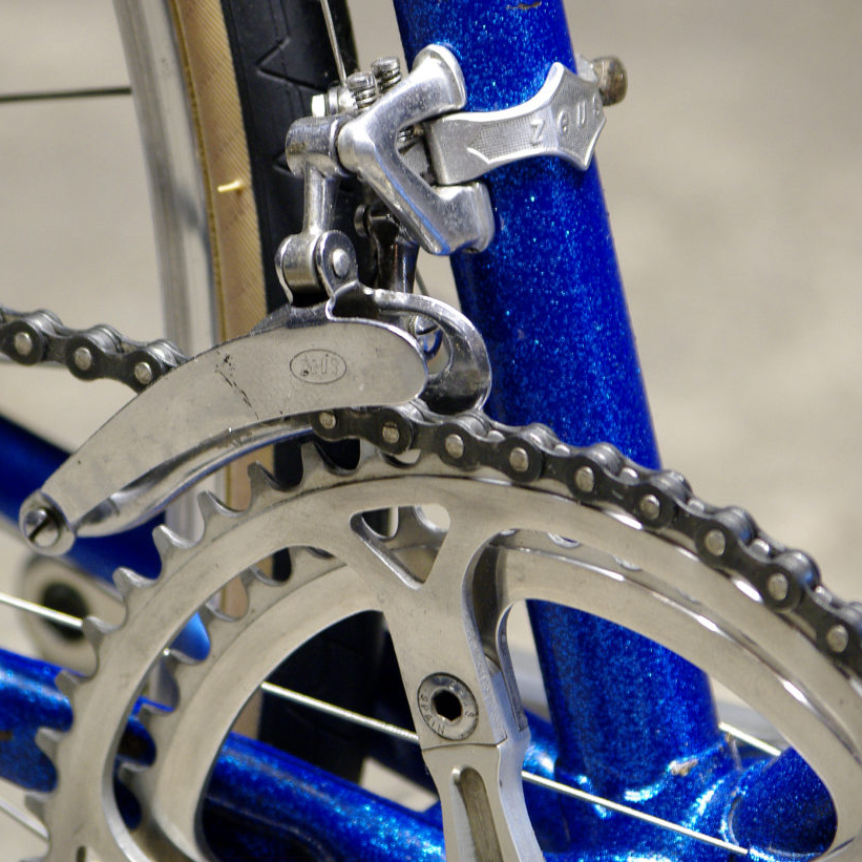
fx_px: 5945
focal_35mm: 211
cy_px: 300
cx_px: 381
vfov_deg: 8.3
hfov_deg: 8.3
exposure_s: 1/4
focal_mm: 95
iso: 400
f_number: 4.5
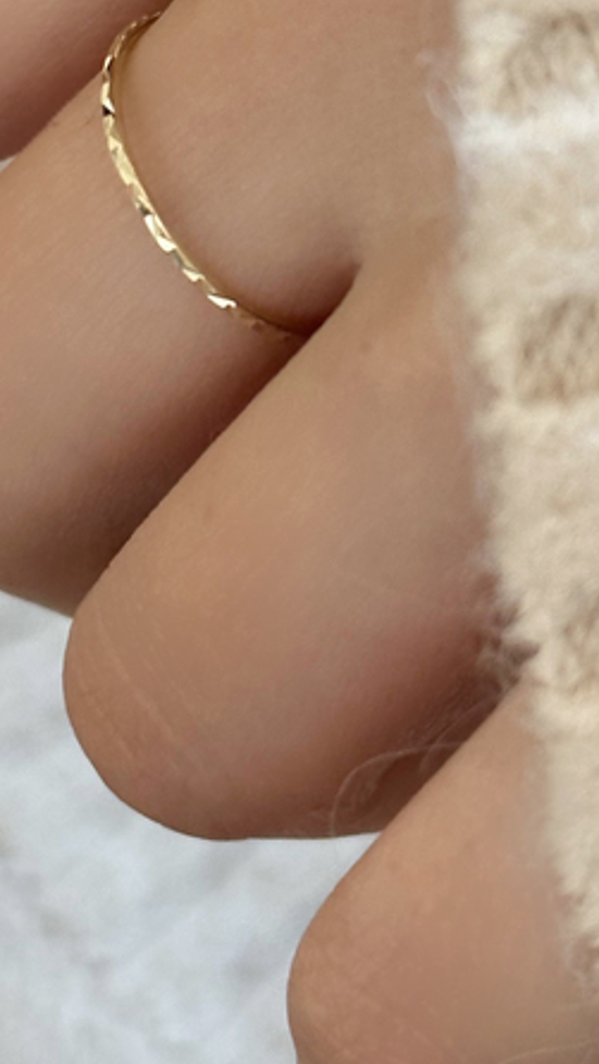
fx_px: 3528
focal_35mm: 125
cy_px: 256
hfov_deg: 9.7
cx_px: 177
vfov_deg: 17.1
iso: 400
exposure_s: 1/40
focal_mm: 6.86
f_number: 1.78
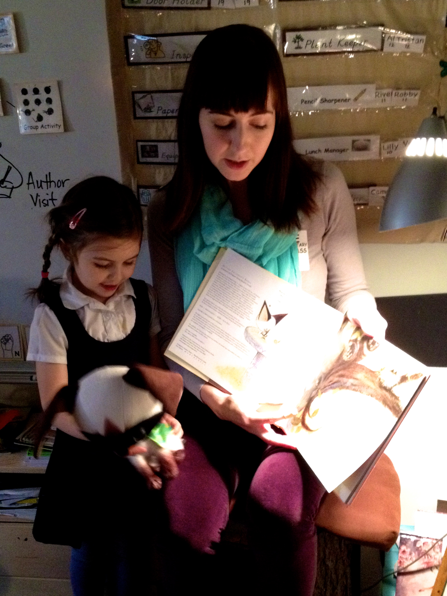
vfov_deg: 52.6
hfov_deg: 40.7
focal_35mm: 35
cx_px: 224
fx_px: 603
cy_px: 298
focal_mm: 4.28
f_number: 2.4
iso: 400
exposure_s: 1/20
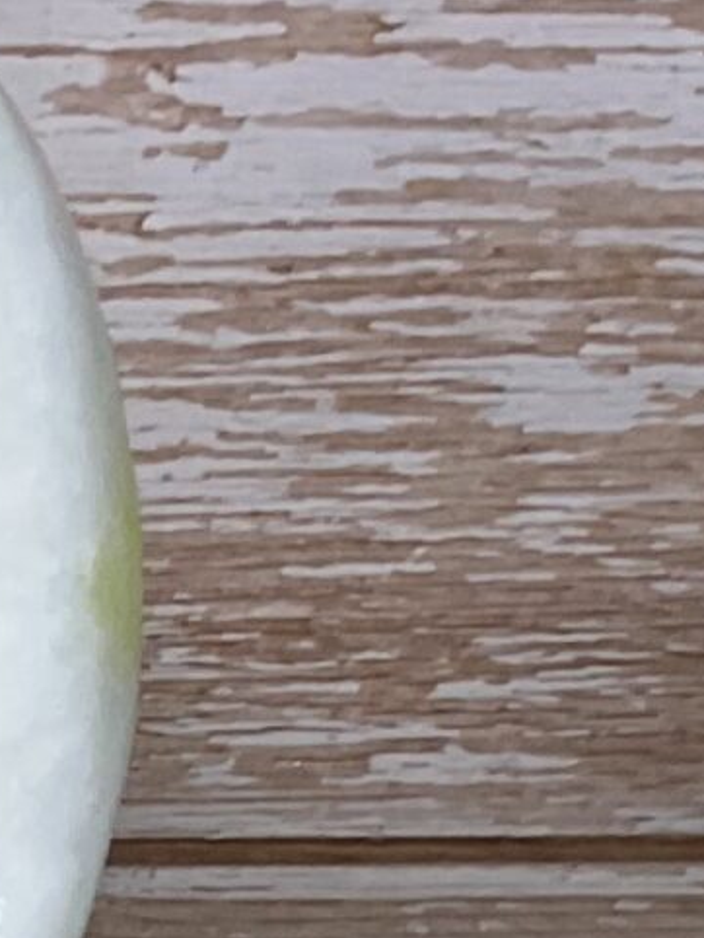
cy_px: 1991
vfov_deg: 11.3
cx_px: -776
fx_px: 4172
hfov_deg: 9.0
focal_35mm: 154
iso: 32
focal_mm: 3
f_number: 1.8
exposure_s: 1/100
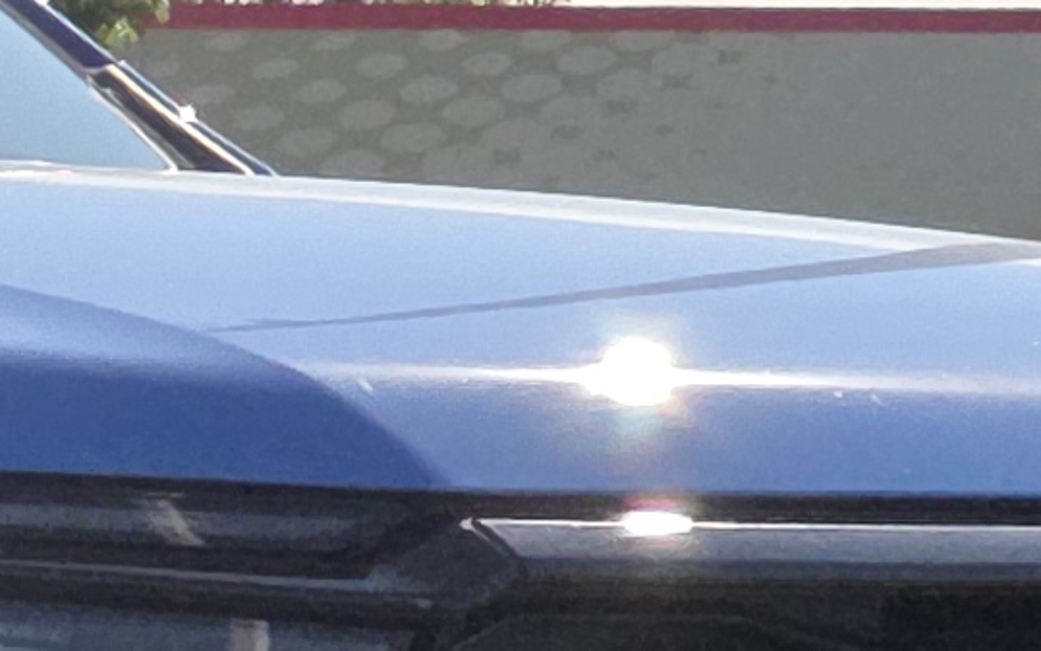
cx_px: -1667
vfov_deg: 2.4
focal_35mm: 543
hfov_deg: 3.8
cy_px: 736
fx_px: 15407
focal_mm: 7.9
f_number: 2.4
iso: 50
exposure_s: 1/3345
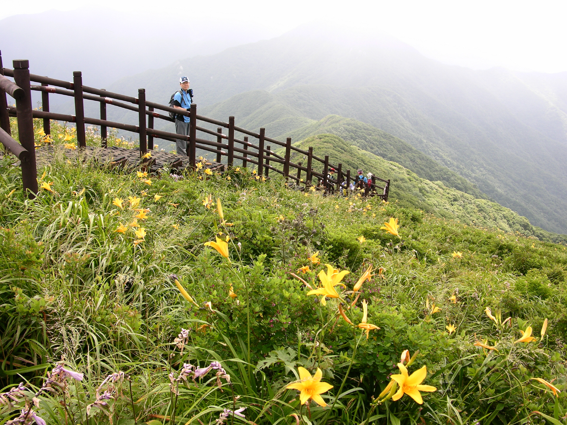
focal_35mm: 35
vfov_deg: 40.7
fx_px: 573
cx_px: 284
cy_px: 212
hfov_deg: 52.6
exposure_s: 1/70.1
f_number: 6.3
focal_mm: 8.9
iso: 50
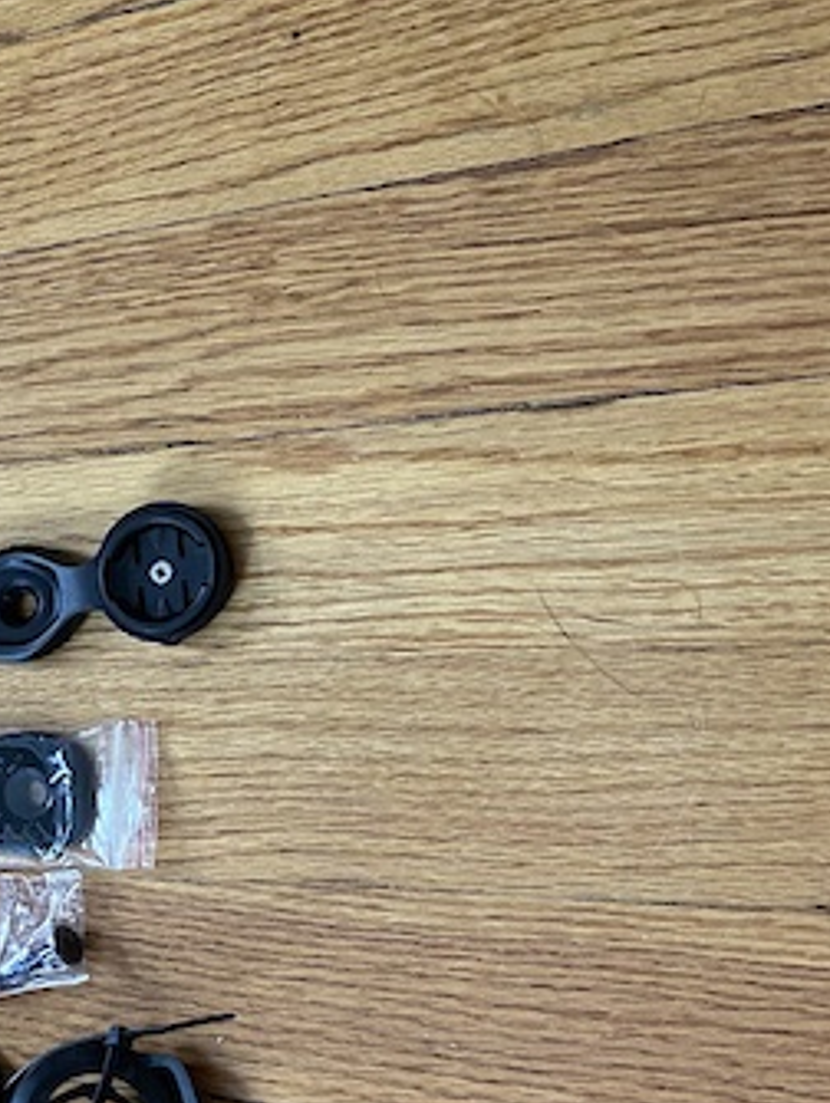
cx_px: -119
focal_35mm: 62
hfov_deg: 22.2
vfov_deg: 30.8
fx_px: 1978
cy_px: 784
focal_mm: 4.25
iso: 400
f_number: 1.8
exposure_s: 1/60
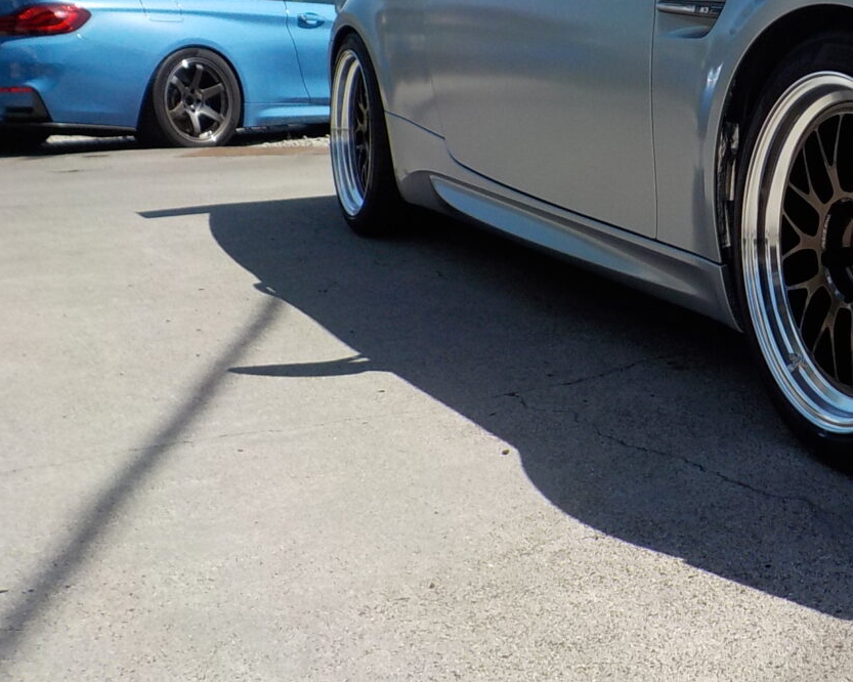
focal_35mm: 54
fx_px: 1363
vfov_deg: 27.8
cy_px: 183
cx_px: 741
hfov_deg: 33.2
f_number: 3.3
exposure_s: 1/1000
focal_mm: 4.1
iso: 125
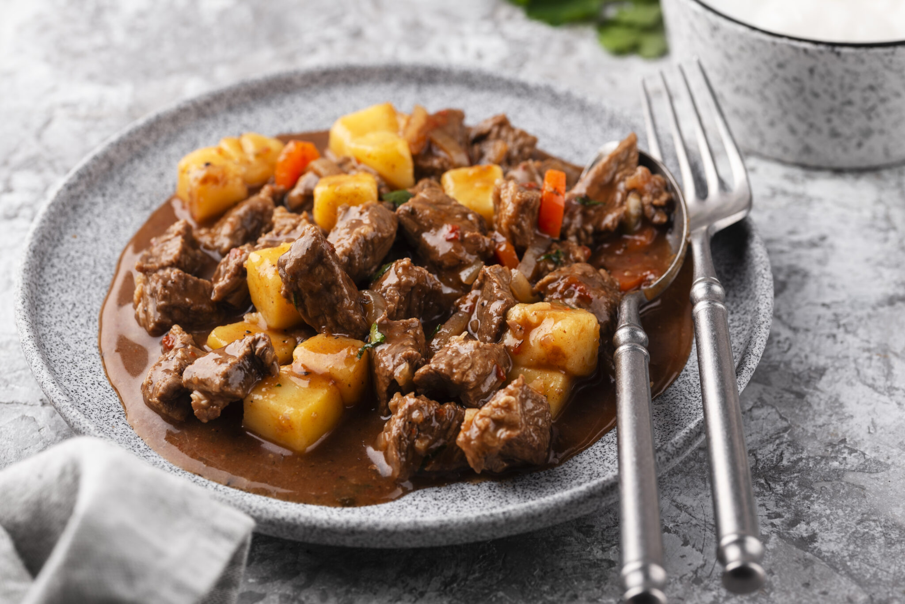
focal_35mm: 105
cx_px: 452
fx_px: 2640
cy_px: 302
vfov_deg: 13.1
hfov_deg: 19.4
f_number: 9
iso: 100
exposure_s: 1/100
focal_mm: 105
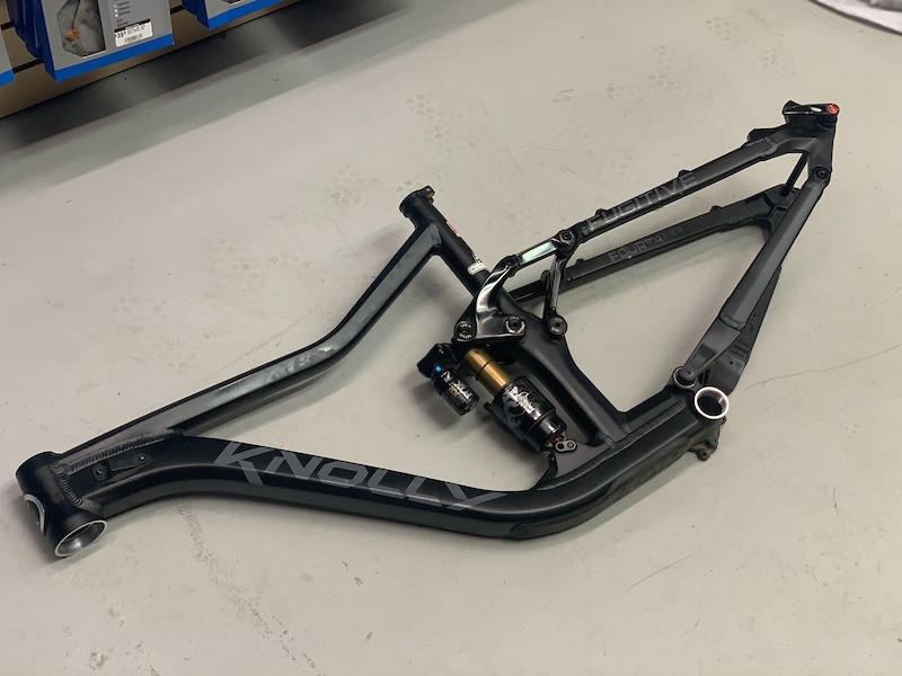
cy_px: 338
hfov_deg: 36.8
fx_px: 1355
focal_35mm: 52
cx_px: 451
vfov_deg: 28.0
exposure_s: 1/60
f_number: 2.4
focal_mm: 6
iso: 80
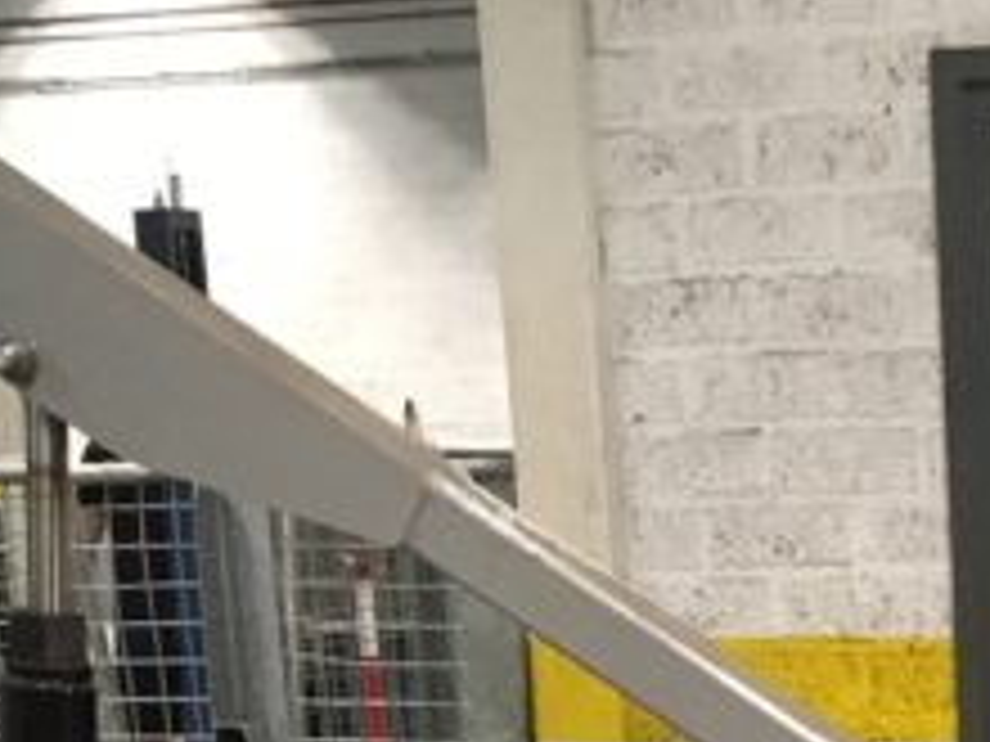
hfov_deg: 14.1
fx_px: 3861
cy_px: 1542
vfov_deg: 10.1
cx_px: 1224
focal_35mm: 135
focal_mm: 4.15
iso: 250
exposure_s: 1/33
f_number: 2.2
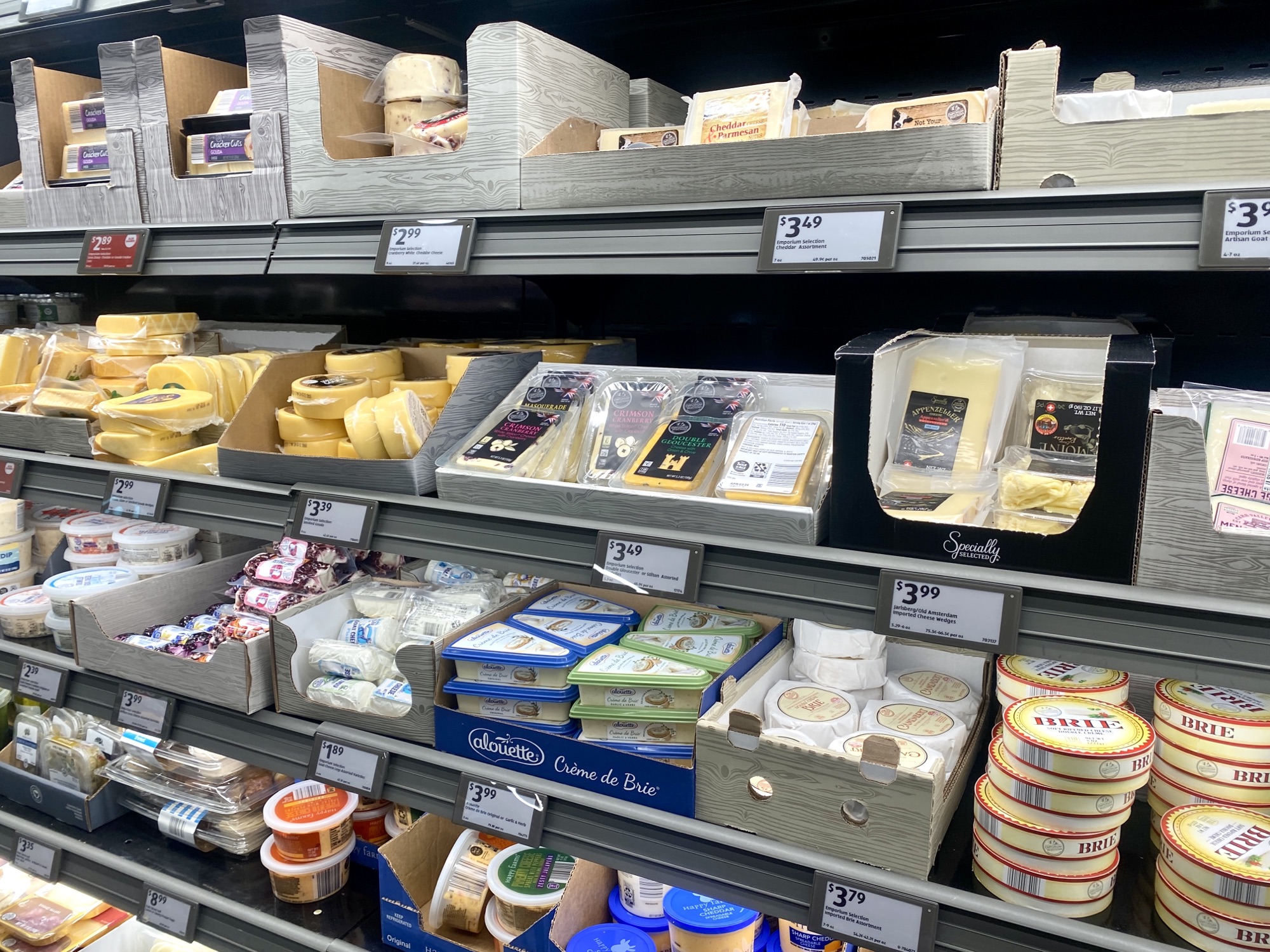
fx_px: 954
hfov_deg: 67.3
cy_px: 476
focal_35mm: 26
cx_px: 635
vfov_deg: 53.1
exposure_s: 1/120
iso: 80
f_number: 1.8
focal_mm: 4.25
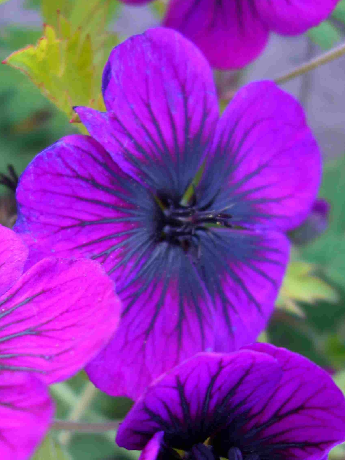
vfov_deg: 31.5
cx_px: 80
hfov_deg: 23.7
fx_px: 811
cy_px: 293
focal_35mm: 61
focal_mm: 7.9
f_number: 2.8
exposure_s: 1/100
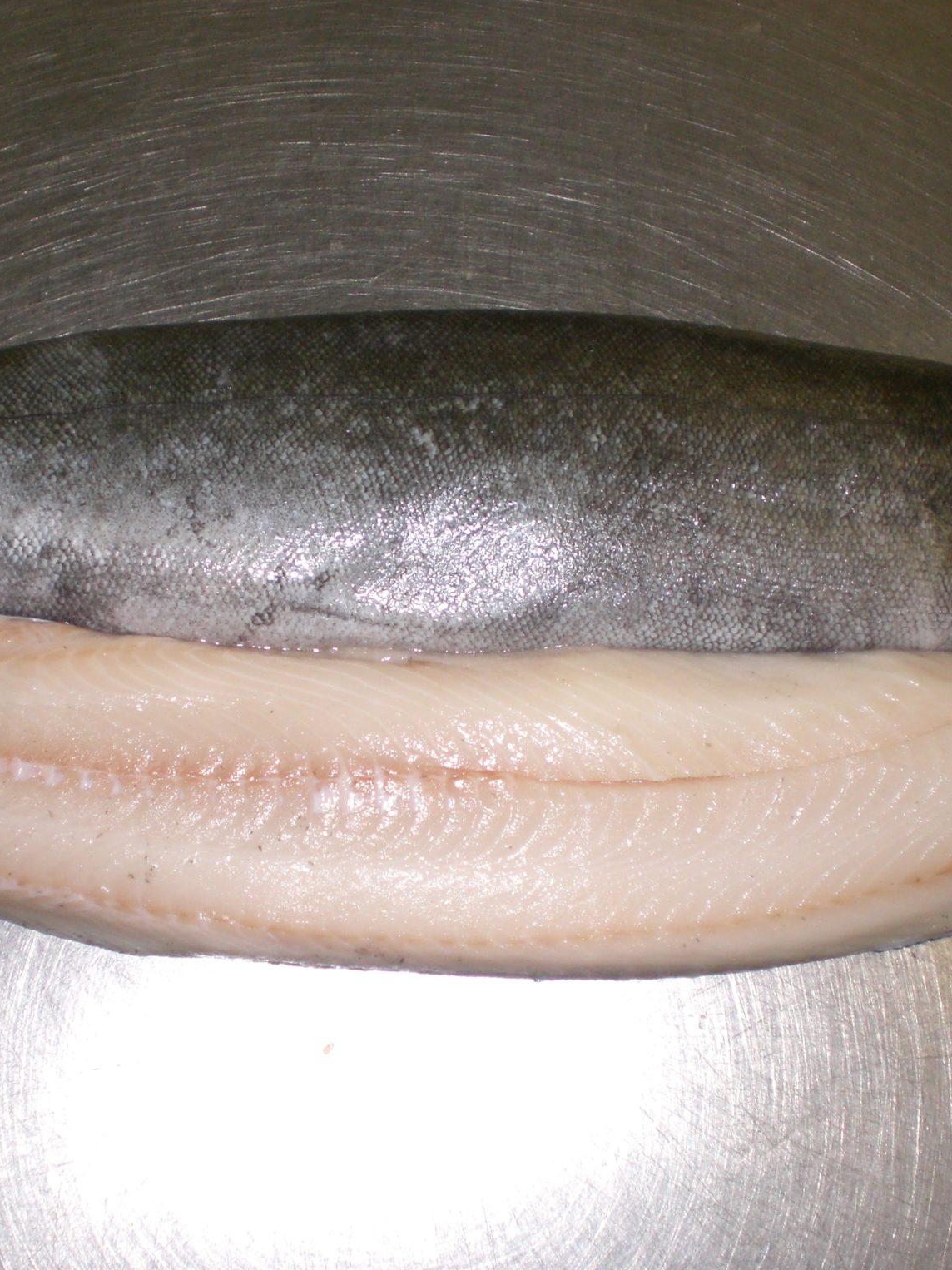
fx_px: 1871
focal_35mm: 51
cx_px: 394
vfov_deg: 37.5
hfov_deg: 28.5
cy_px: 637
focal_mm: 6.3
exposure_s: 1/60
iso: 100
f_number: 3.1
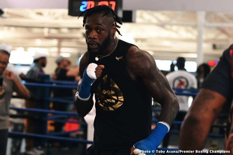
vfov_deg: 16.1
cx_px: 116
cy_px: 78
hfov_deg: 23.9
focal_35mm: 85
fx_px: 550
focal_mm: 85
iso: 10000
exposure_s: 1/1000
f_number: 2.8
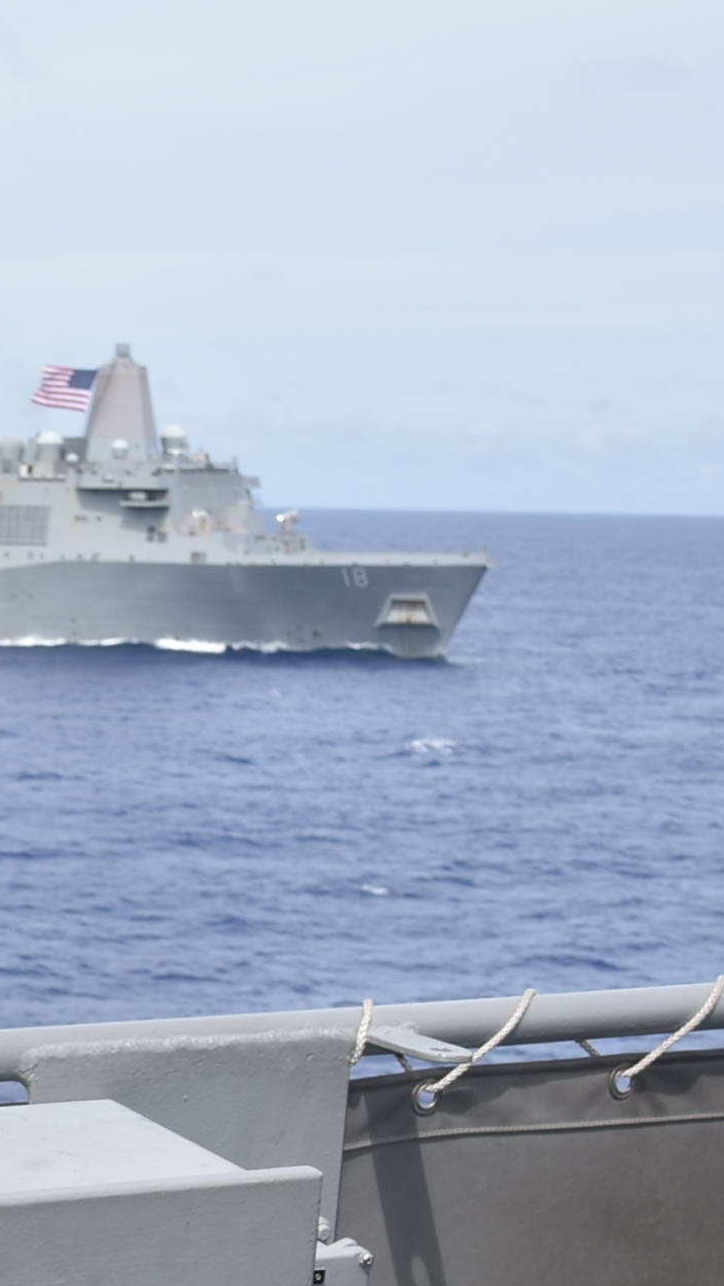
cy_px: 938
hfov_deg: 12.9
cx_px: -329
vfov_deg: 23.7
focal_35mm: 89
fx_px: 3037
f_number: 8
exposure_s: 1/200
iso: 100
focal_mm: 24
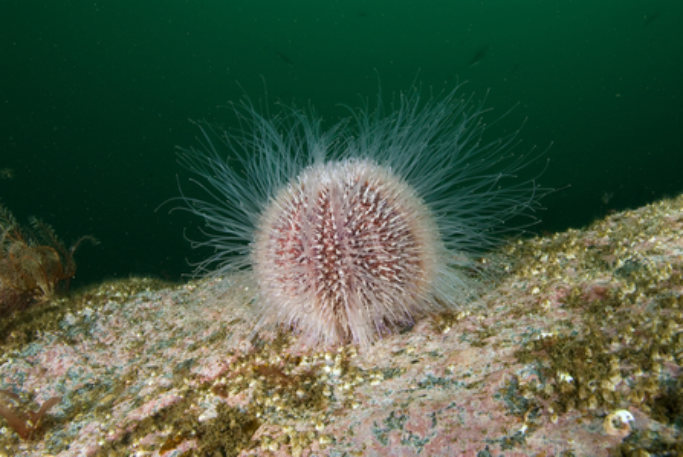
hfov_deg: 59.4
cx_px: 342
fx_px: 598
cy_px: 228
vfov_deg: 41.8
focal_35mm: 32
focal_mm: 21
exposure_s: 1/4
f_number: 20
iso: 200
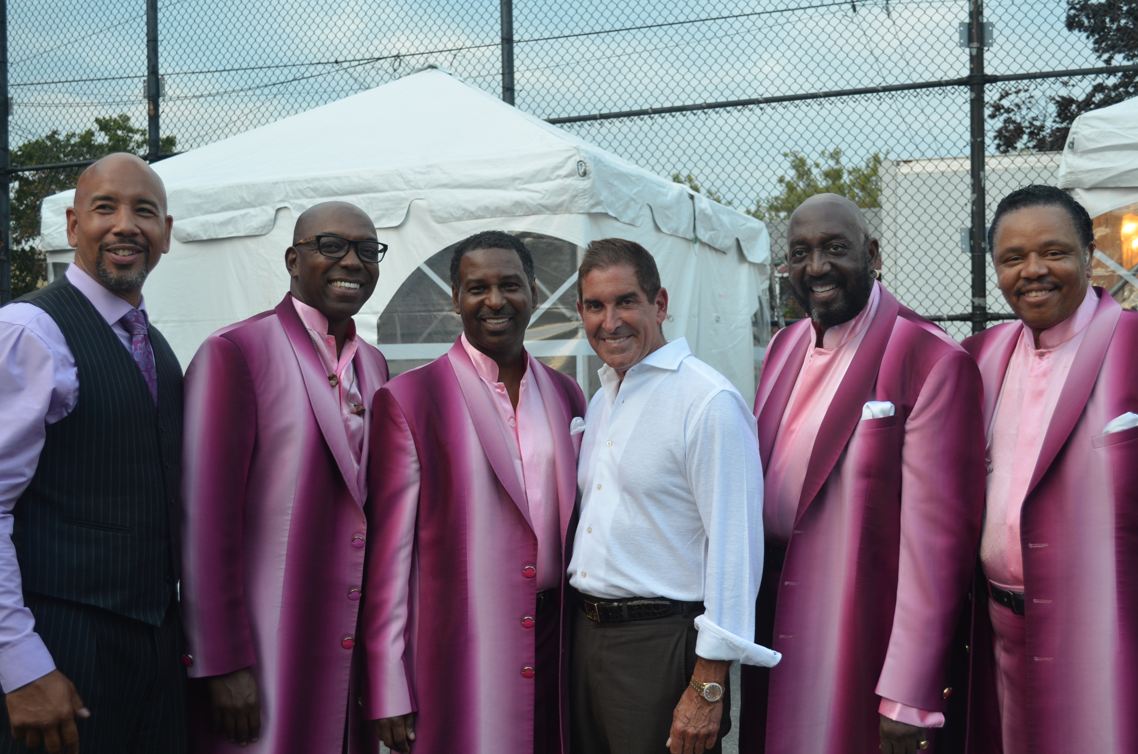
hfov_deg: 45.0
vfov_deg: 30.7
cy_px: 377
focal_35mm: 44
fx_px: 1372
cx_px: 569
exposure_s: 1/80
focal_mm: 29
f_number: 4.5
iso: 400
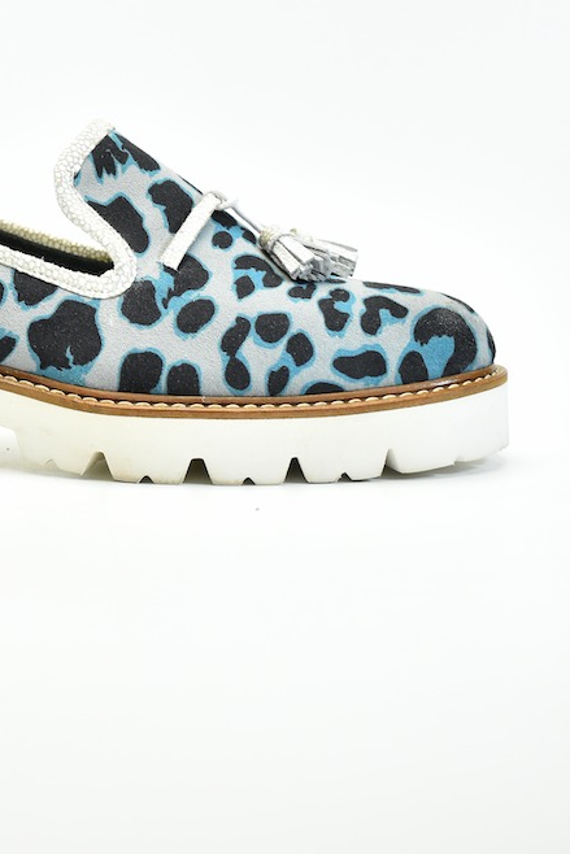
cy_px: 104
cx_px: 92
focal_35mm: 70
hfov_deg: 19.2
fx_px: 1661
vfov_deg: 27.9
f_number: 5.6
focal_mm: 24
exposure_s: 1/500
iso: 1600
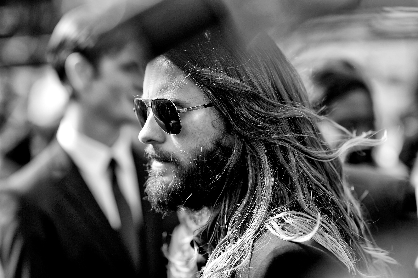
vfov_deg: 16.1
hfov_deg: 23.9
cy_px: 139
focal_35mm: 85
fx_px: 986
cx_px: 209
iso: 200
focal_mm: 85
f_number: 2
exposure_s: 1/2000
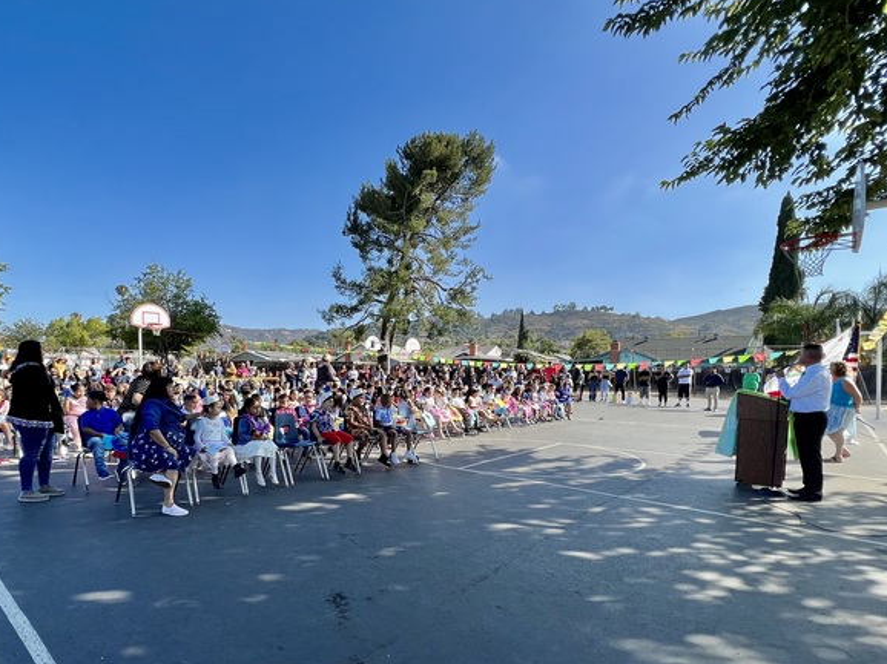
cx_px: 371
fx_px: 461
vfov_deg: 70.7
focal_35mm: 18
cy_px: 403
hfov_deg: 87.1
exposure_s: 1/935
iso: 32
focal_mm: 1.57
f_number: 1.8
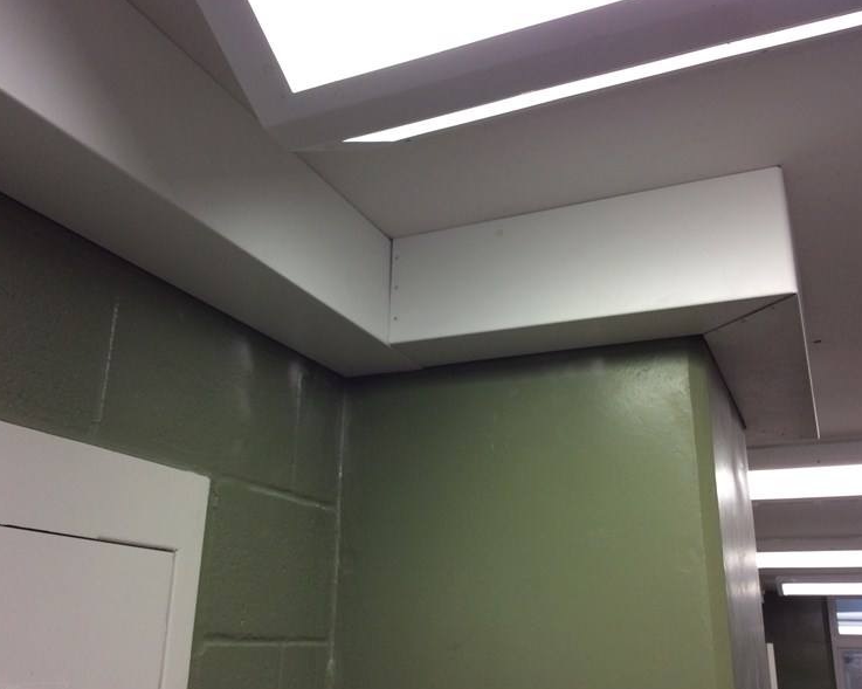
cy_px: 346
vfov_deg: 43.3
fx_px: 867
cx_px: 402
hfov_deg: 52.8
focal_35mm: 34
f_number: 2.4
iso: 40
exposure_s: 1/60
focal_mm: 3.3
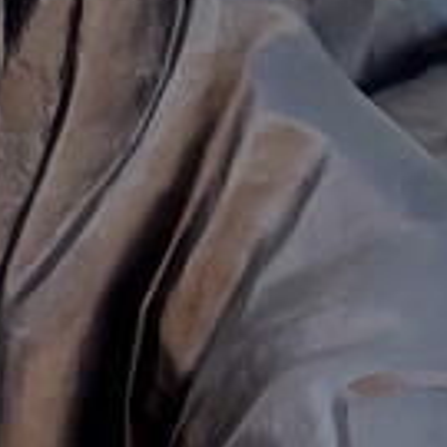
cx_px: 175
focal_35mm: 671
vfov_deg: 2.6
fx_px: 9803
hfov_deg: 2.6
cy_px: 379
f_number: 2.8
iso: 32
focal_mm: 9
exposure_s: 1/2016
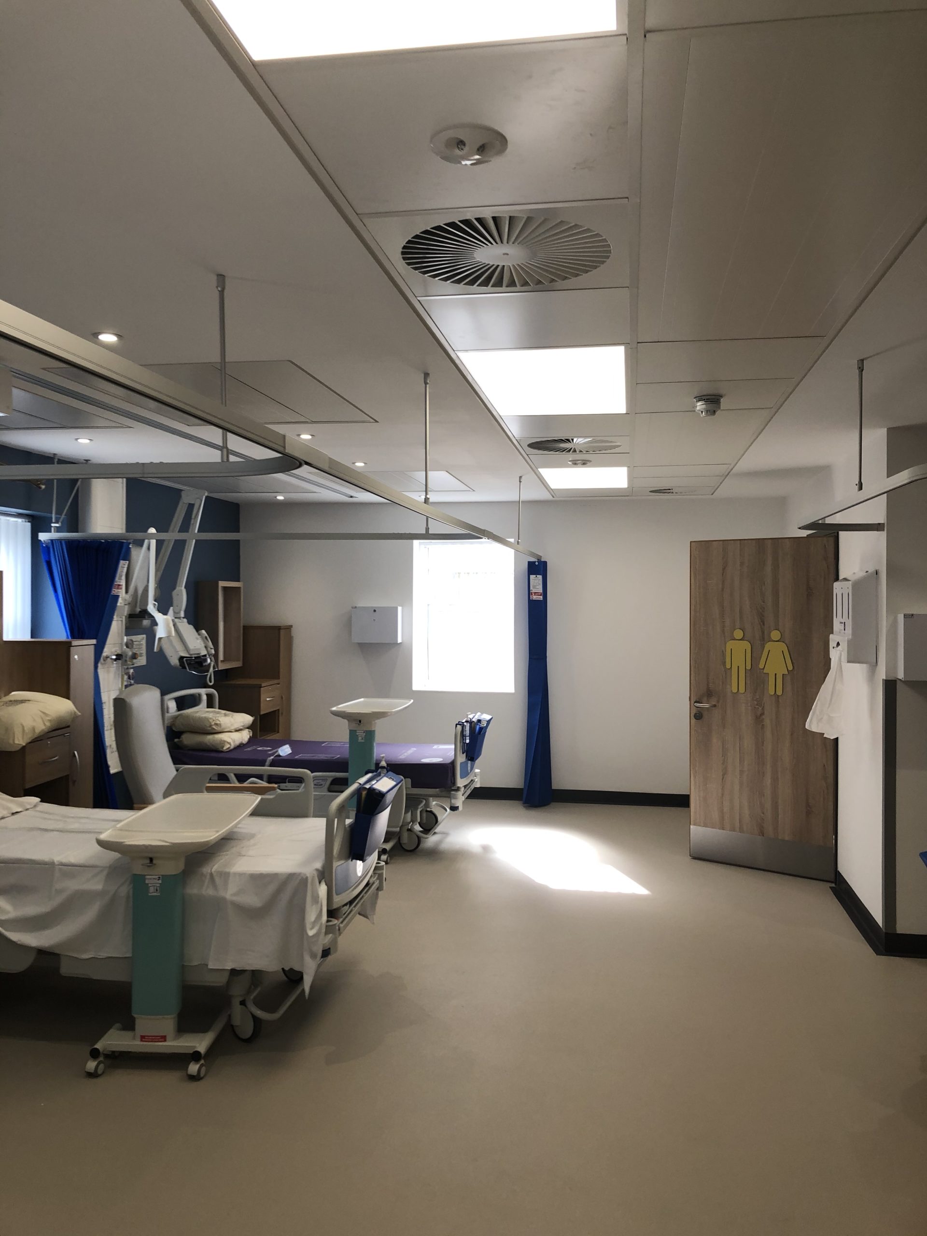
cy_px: 618
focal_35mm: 28
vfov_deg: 63.4
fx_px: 1000
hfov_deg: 49.7
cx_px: 464
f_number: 1.8
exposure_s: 1/100
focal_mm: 3.99
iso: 32
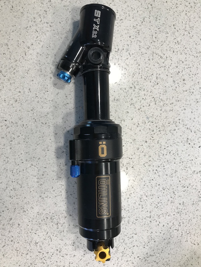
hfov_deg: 49.7
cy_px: 134
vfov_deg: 63.4
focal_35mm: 28
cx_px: 100
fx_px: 217
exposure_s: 1/30
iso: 32
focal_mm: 3.99
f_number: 1.8
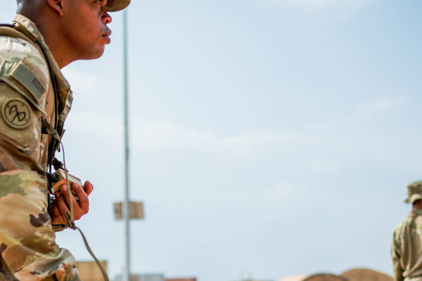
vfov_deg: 17.8
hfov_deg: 26.7
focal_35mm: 76
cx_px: 203
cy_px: 220
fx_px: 891
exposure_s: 1/5000
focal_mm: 35
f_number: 2
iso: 125
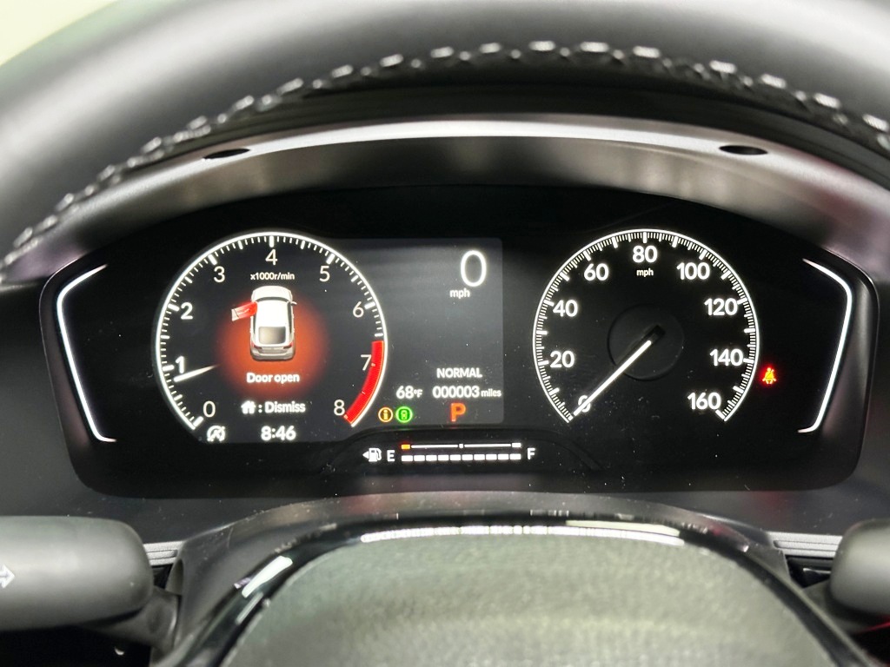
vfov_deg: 30.3
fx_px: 1234
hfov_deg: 39.7
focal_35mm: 48
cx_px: 445
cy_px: 334
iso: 500
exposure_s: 1/30
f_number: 1.78
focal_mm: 6.86
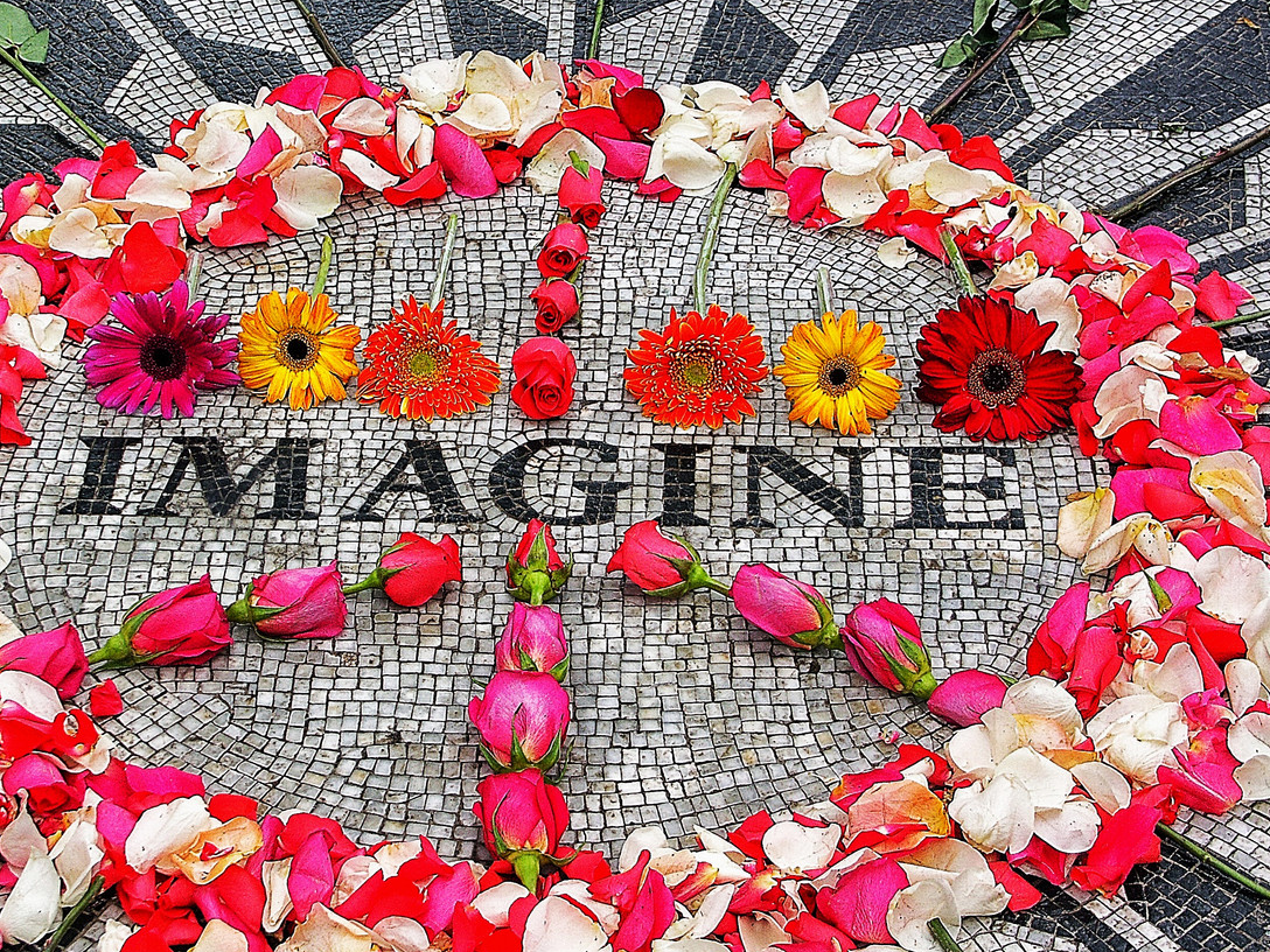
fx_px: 3449
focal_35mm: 94
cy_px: 539
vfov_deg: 15.7
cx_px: 532
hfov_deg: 20.8
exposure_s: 1/80
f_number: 3.5
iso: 64
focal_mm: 18.11
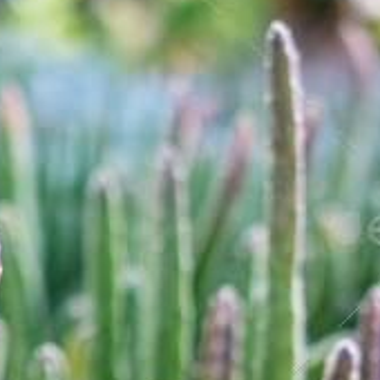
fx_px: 1279
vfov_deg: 16.7
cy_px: 334
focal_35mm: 103
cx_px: 89
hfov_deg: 16.8
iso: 200
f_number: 2
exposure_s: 1/420
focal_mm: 23
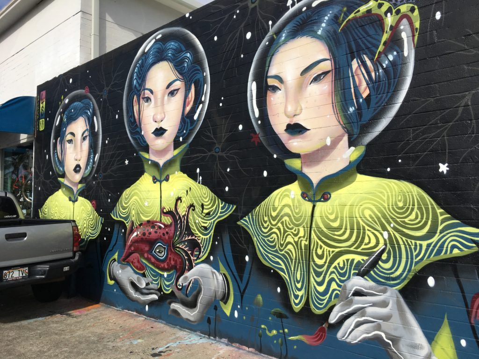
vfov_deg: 48.2
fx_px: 401
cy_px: 180
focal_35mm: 29
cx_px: 240
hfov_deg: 61.7
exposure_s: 1/2747
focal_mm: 4.15
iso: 25
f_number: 2.2
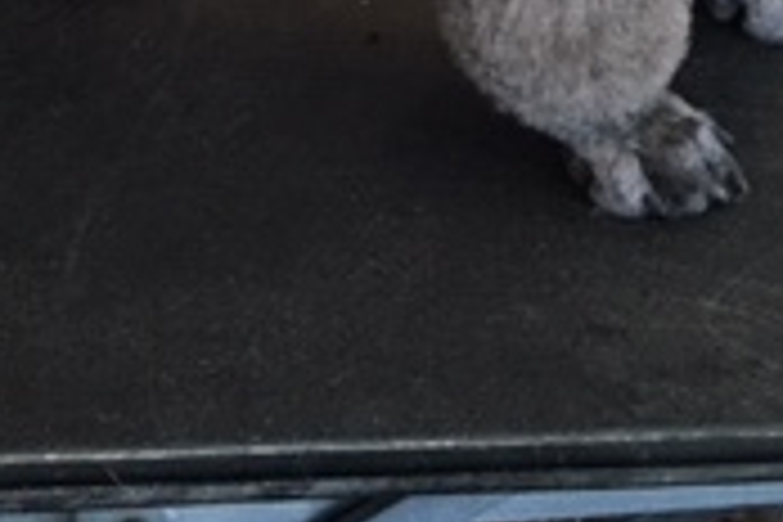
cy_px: -837
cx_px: 522
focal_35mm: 111
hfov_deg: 18.4
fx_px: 2414
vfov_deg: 10.3
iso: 40
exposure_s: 1/30
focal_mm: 4.15
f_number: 2.2
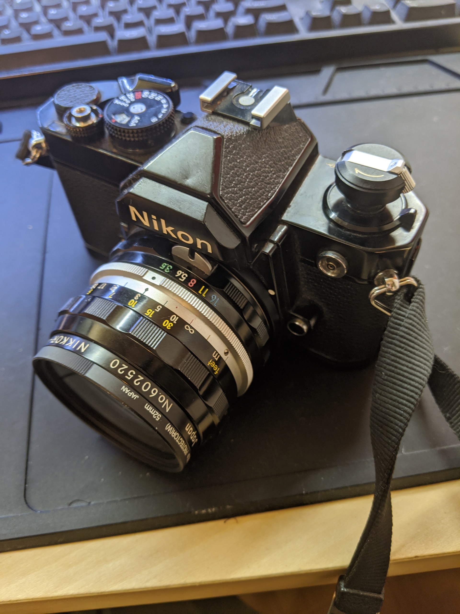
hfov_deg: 51.4
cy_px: 307
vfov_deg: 65.3
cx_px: 230
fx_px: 478
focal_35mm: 27
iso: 72
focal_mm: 4.44
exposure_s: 1/24.3
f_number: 1.8
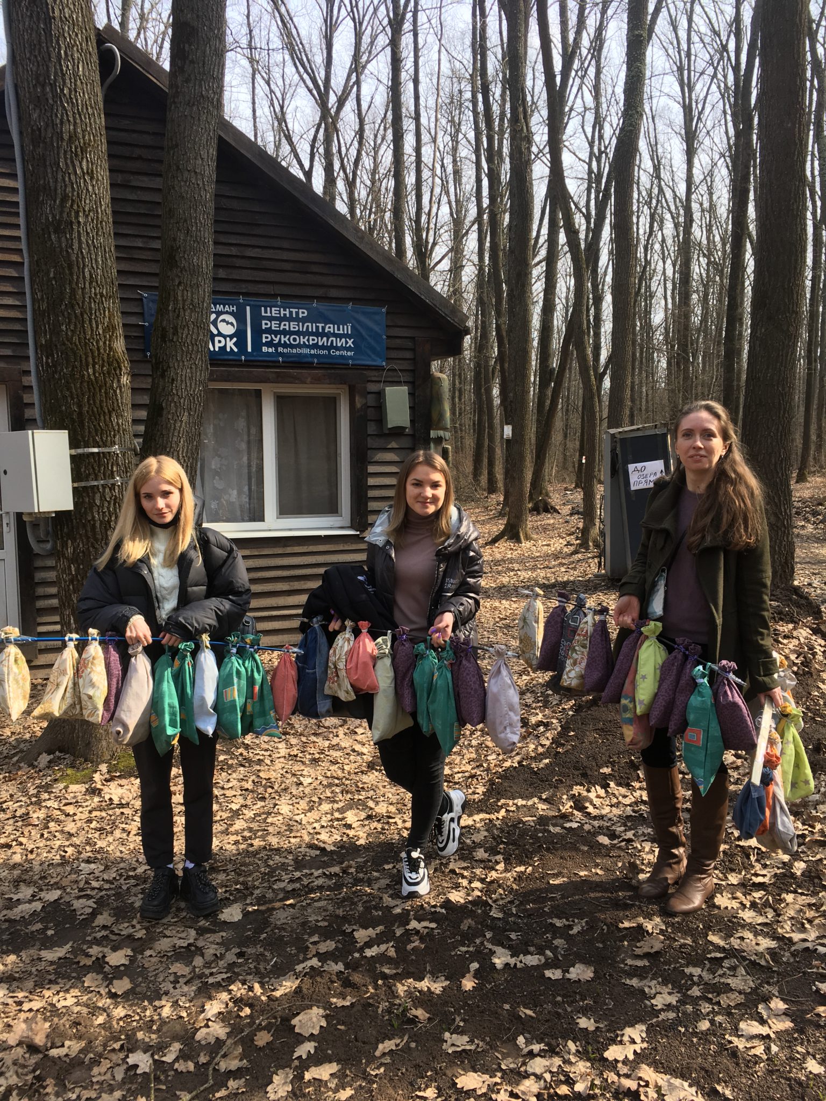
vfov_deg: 61.7
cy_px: 550
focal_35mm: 29
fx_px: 923
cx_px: 413
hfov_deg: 48.2
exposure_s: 1/411
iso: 25
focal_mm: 4.15
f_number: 2.2
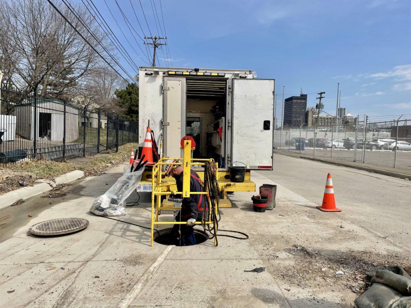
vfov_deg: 53.1
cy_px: 154
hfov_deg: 67.3
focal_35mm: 26
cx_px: 206
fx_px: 309
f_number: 1.6
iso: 32
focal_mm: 4.2
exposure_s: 1/5556
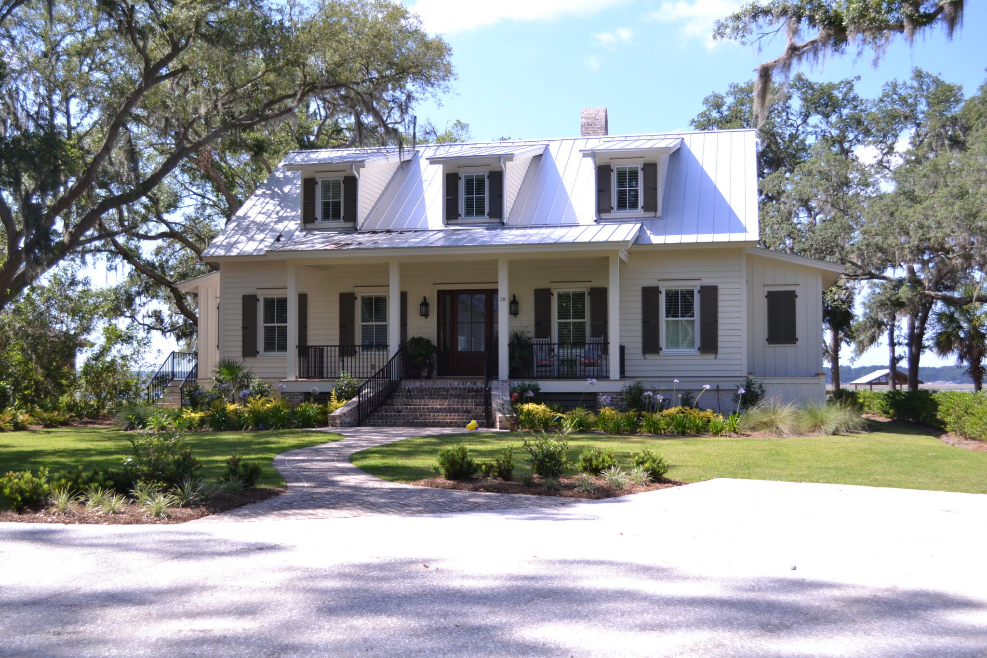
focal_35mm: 39
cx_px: 494
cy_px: 329
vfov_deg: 34.2
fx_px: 1069
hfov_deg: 49.6
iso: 800
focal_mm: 26
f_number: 5
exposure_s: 1/2000
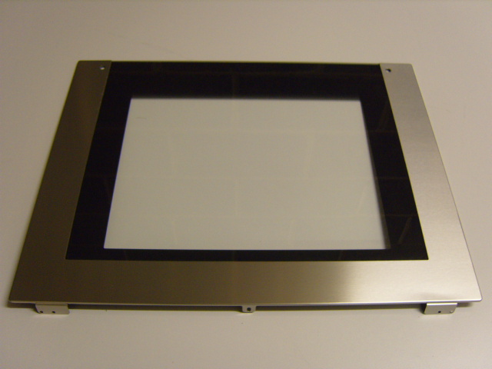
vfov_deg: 40.7
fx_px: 497
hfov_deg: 52.6
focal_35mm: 35
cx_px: 246
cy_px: 184
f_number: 2.8
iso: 200
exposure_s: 1/20
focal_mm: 7.4
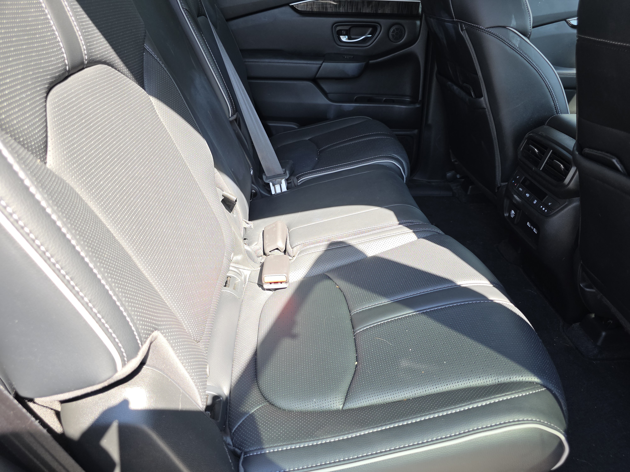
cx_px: 315
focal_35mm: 23
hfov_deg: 73.9
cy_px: 236
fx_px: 419
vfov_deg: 58.9
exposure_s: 1/180
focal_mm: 6.3
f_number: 1.7
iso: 50
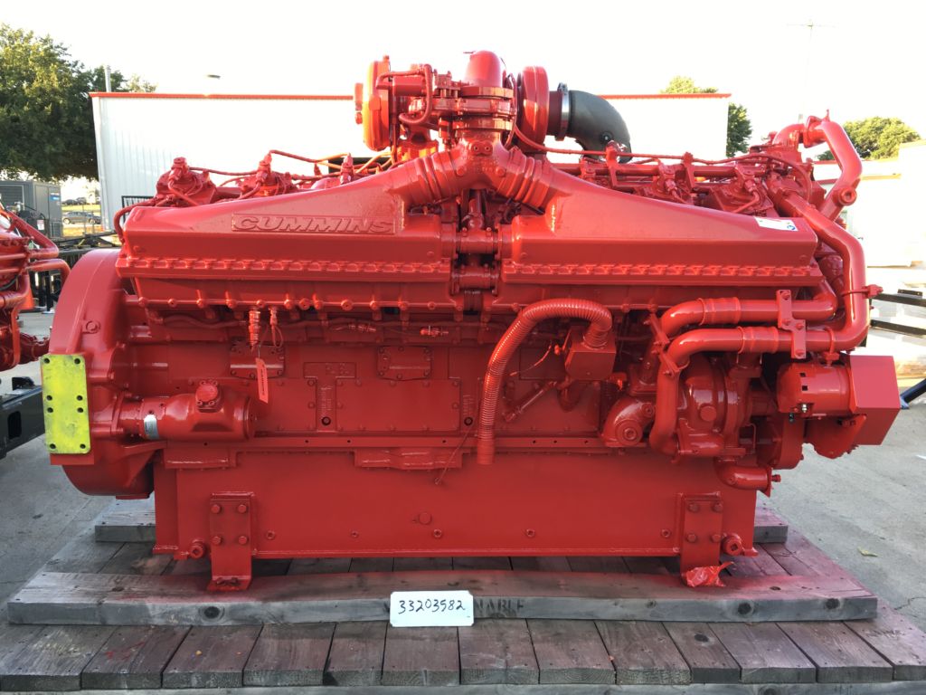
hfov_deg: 61.7
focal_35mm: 29
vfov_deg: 48.2
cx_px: 463
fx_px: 776
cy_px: 348
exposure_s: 1/120
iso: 32
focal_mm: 4.15
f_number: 2.2
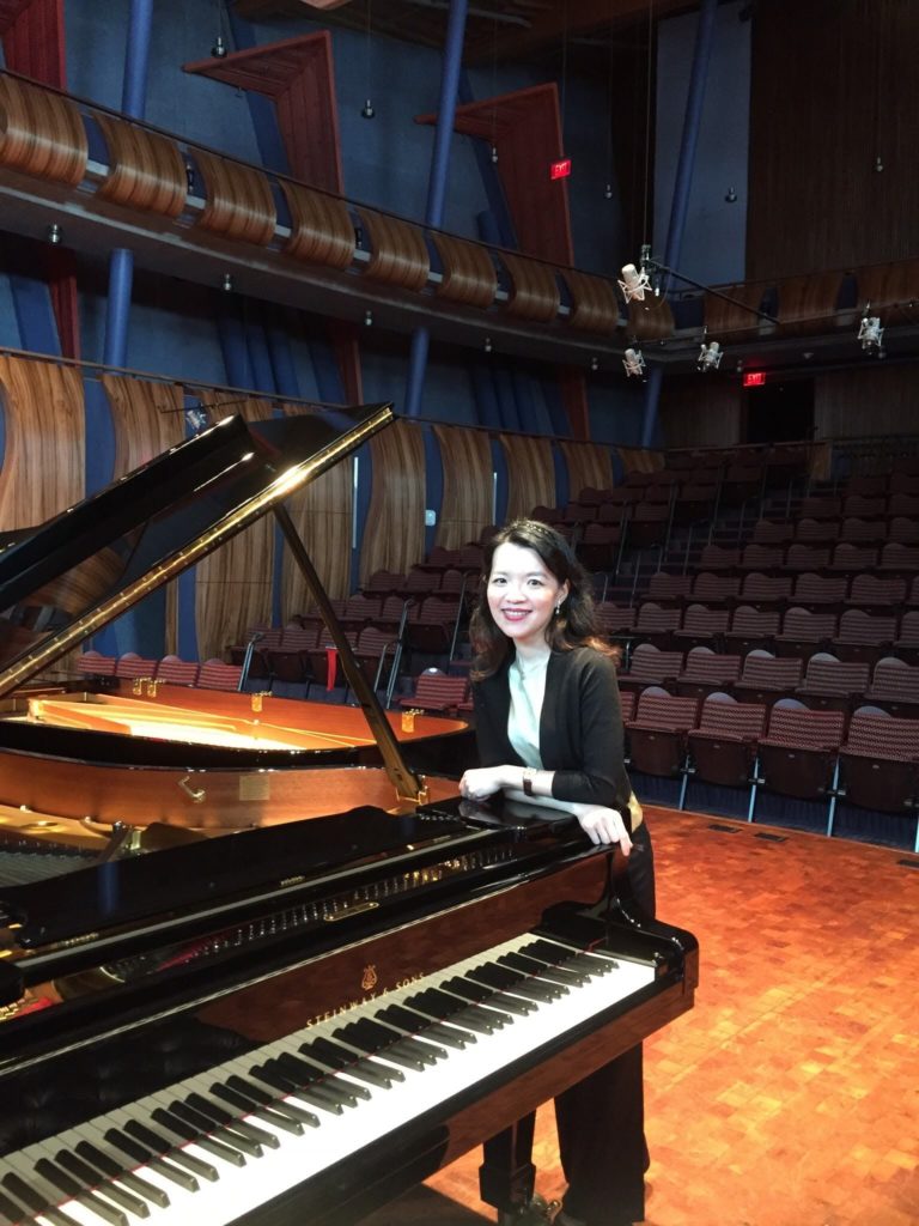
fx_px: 1027
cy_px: 613
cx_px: 460
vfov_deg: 61.7
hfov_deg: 48.2
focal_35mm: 29
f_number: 2.2
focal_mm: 4.15
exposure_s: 1/15
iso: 250
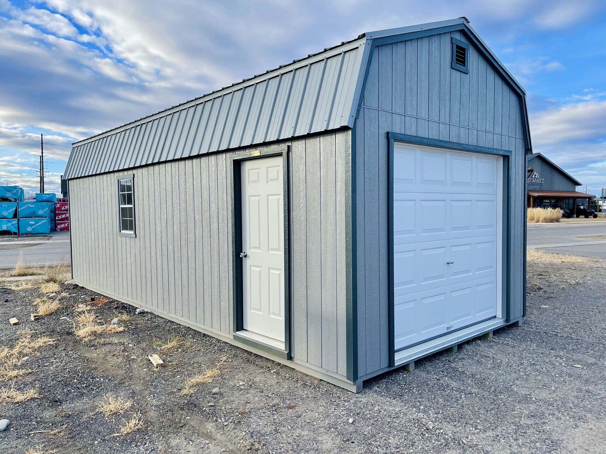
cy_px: 227
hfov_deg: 69.4
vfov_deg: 54.9
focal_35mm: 25
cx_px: 303
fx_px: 438
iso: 32
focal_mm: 5.1
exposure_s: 1/1200
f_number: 1.6
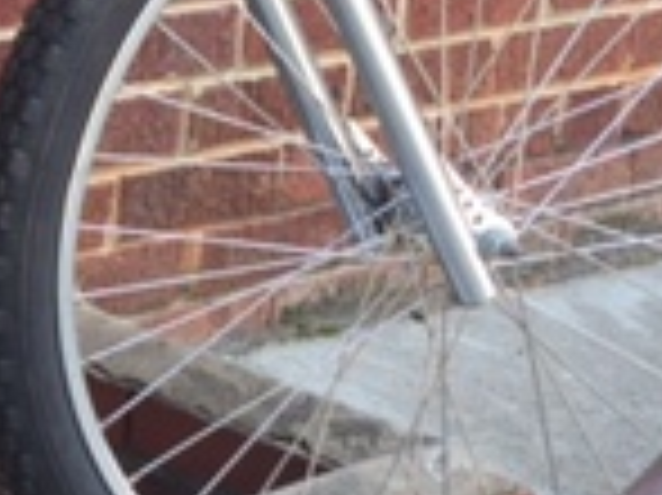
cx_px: -468
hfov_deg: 14.1
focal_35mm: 126
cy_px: 99
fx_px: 2408
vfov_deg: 11.7
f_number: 2.2
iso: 32
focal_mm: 4.15
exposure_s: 1/120
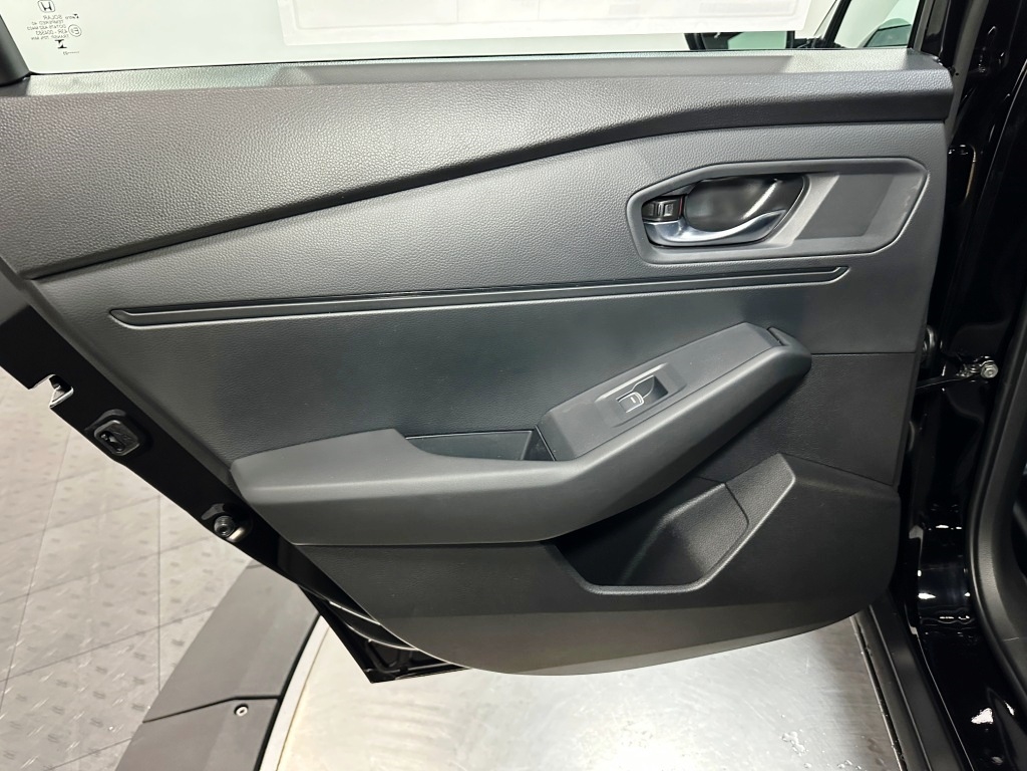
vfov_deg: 56.8
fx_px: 712
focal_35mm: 24
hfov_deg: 71.6
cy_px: 386
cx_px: 514
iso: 800
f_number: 1.78
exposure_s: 1/40
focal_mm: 6.86
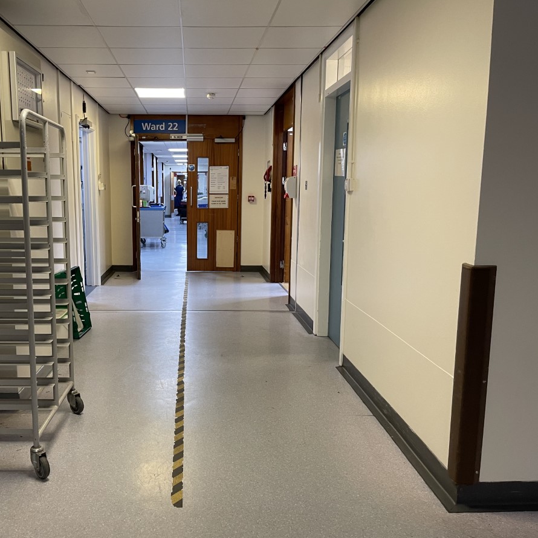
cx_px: 179
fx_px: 545
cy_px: 270
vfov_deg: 52.5
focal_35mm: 31
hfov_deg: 51.5
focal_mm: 5.1
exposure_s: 1/50
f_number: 1.6
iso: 125
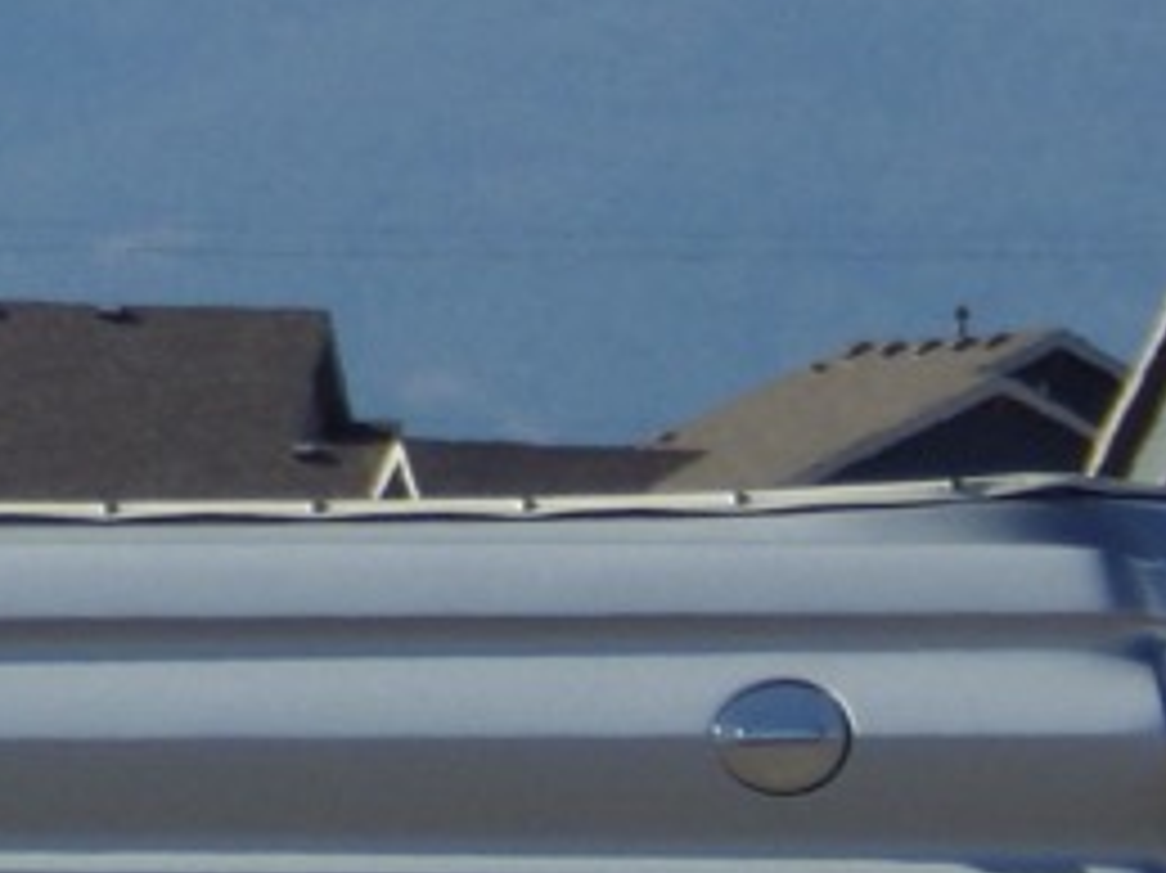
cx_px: -630
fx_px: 46563
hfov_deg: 1.4
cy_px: -18
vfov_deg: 1.1
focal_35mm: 1383
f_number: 5.8
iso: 100
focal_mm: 50.1
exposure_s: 1/640
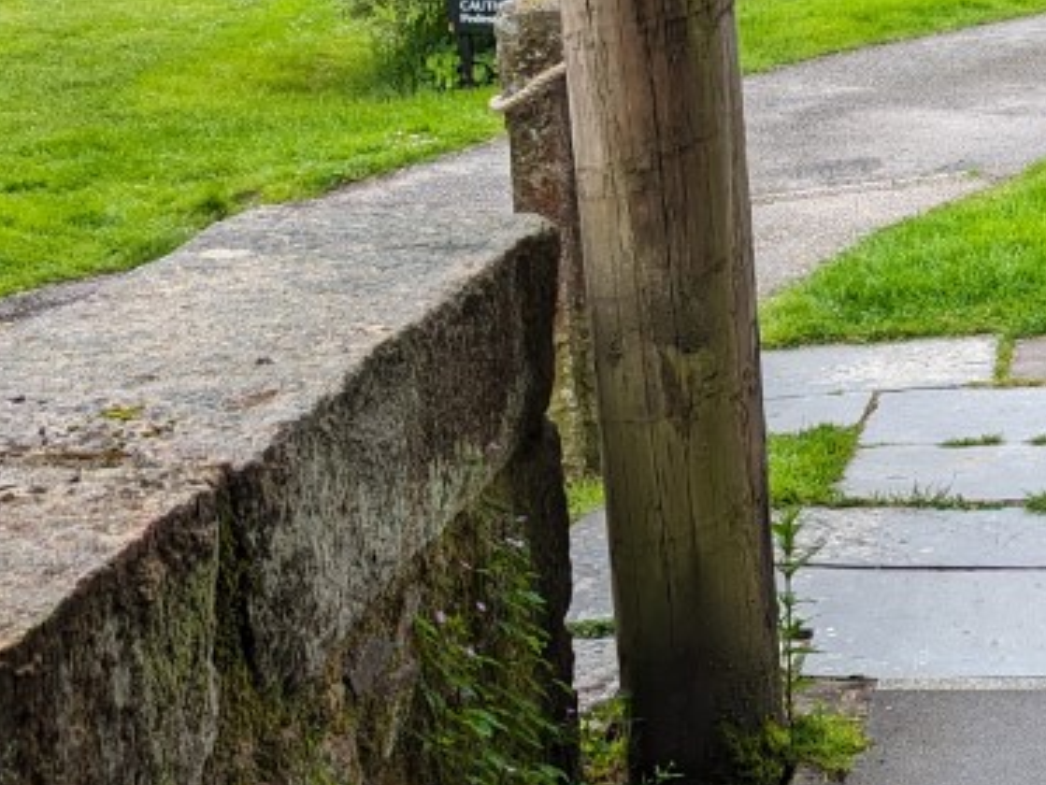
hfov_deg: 23.4
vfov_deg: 19.1
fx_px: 2327
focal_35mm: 77
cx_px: 1218
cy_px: 294
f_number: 1.85
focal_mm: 6.81
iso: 49
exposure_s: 1/1715
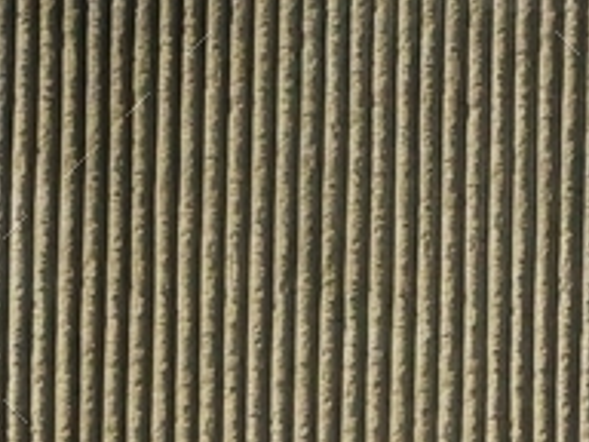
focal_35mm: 621
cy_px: 78
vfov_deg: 2.4
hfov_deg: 3.2
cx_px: 828
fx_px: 10566
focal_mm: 35.9
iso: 125
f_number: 5.4
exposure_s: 1/400
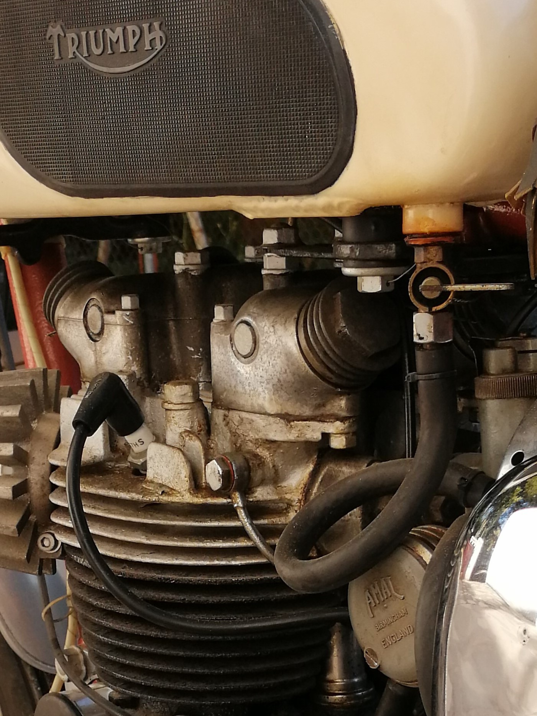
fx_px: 559
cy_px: 358
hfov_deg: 51.3
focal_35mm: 27
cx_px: 268
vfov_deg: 65.3
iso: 50
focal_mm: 3.95
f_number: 1.8
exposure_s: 1/729
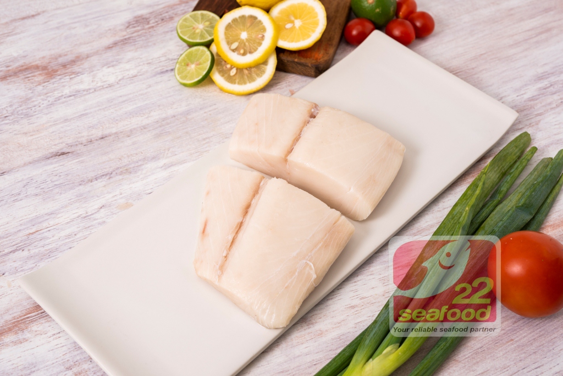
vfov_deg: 27.0
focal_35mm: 50
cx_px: 282
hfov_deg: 39.6
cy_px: 188
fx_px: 782
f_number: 7.1
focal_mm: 50
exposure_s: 1/200
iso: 160
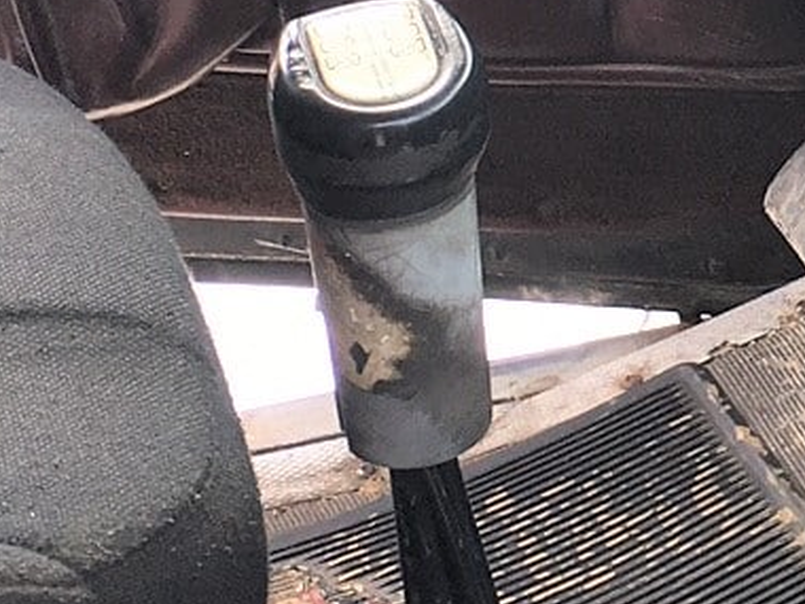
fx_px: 3581
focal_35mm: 154
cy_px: -123
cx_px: 934
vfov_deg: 9.5
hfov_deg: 12.6
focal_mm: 4.15
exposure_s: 1/60
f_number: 2.2
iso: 25
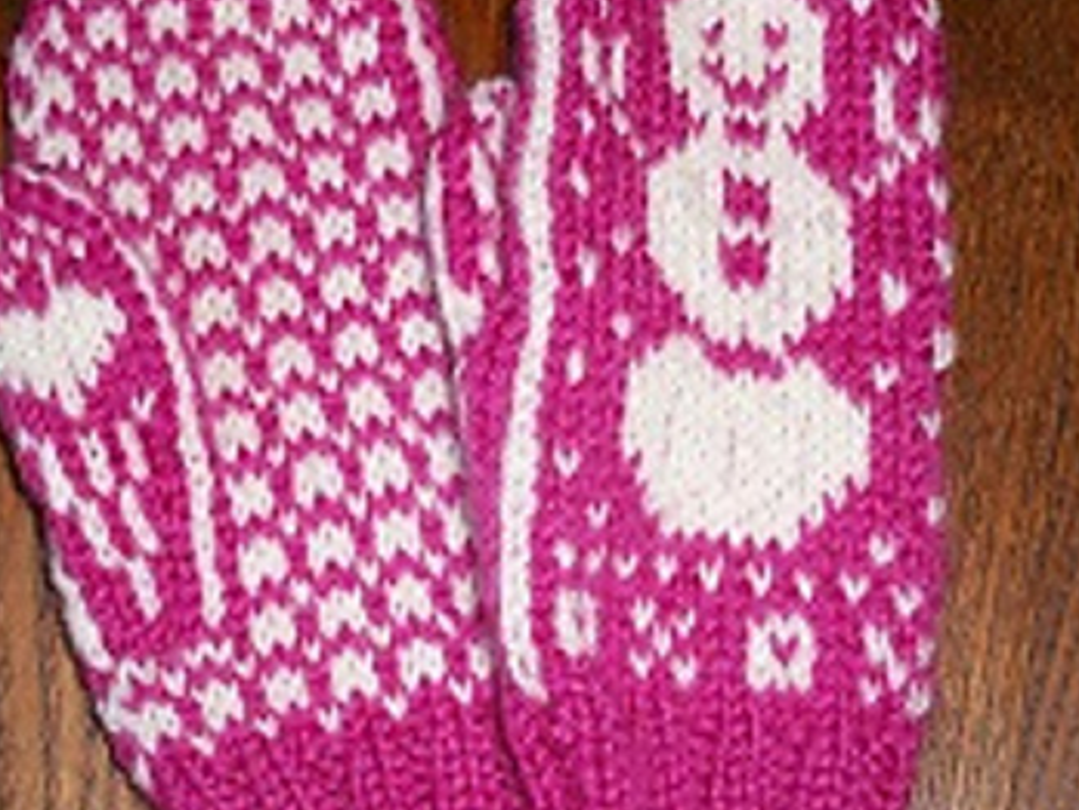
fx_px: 1964
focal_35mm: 63
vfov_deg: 23.3
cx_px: 448
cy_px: 351
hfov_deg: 30.7
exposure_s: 1/60
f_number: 3.5
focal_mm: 7.8
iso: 80
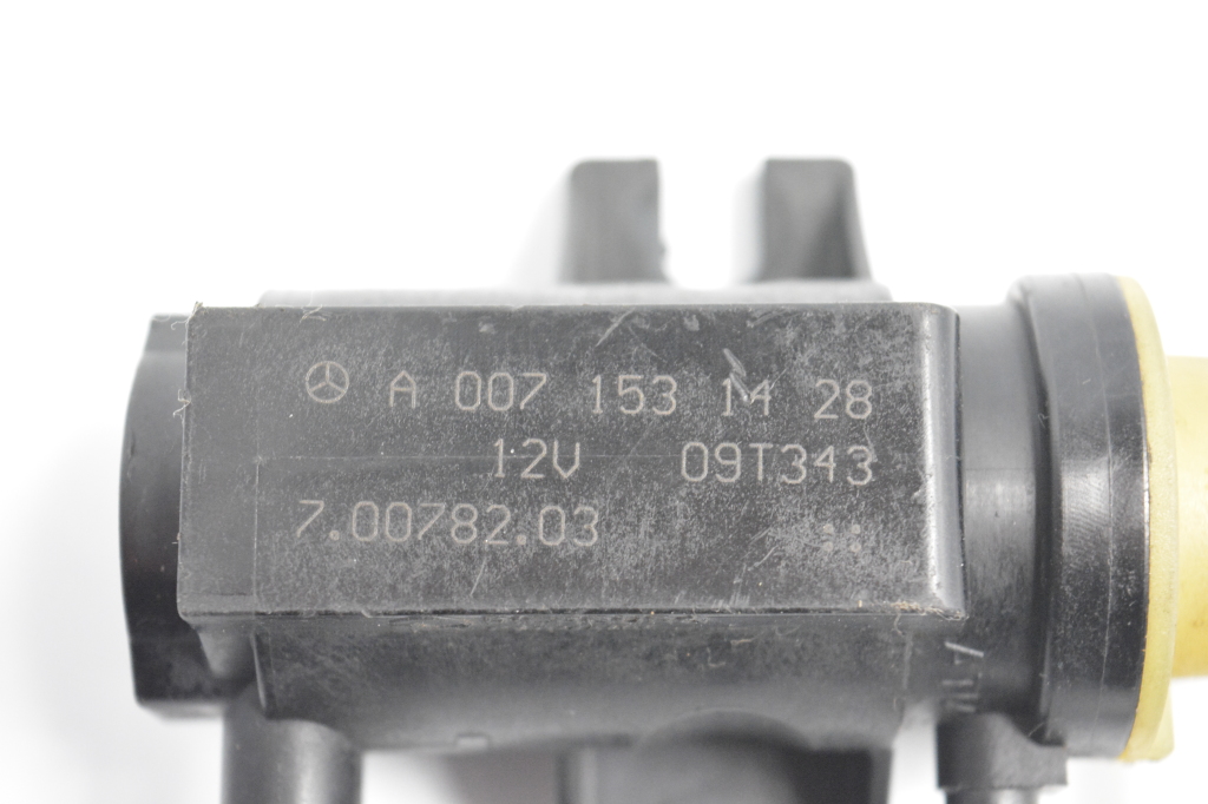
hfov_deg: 24.6
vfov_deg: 16.5
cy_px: 402
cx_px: 604
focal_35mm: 82
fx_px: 2767
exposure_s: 1/200
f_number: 7.1
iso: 6400
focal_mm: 55
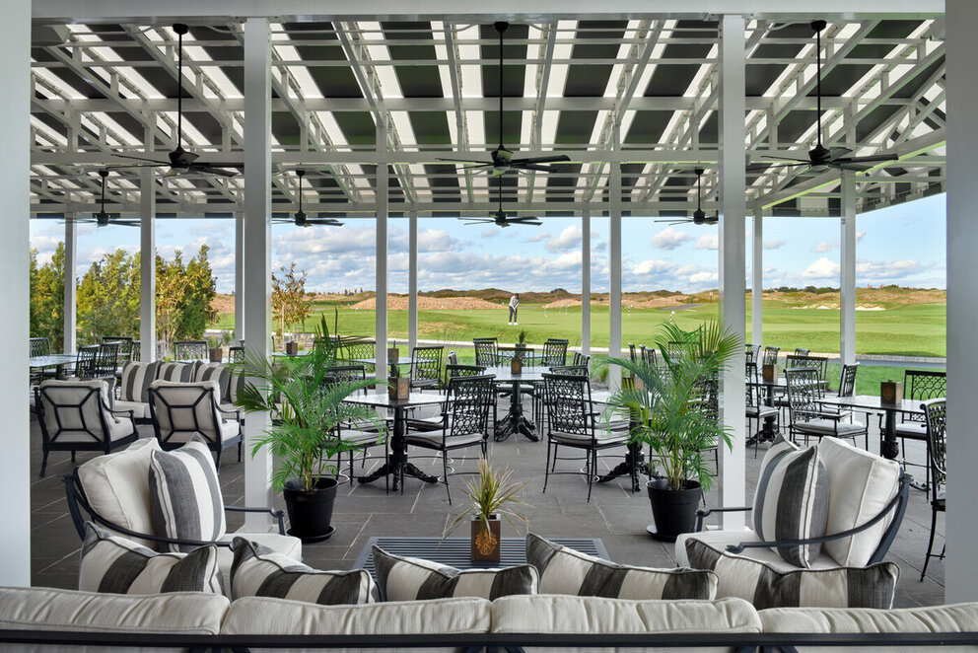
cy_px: 326
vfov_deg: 45.0
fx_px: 788
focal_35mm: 29
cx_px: 489
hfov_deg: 63.6
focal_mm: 29
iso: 200
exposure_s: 1/10
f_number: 16
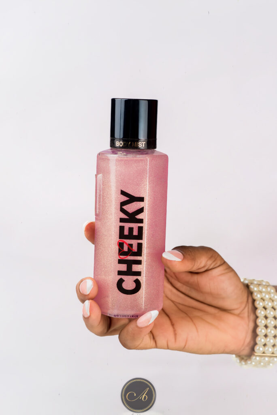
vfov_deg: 23.9
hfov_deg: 16.1
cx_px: 138
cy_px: 208
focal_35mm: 85
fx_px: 980
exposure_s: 1/200
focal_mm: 85
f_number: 6.3
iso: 500
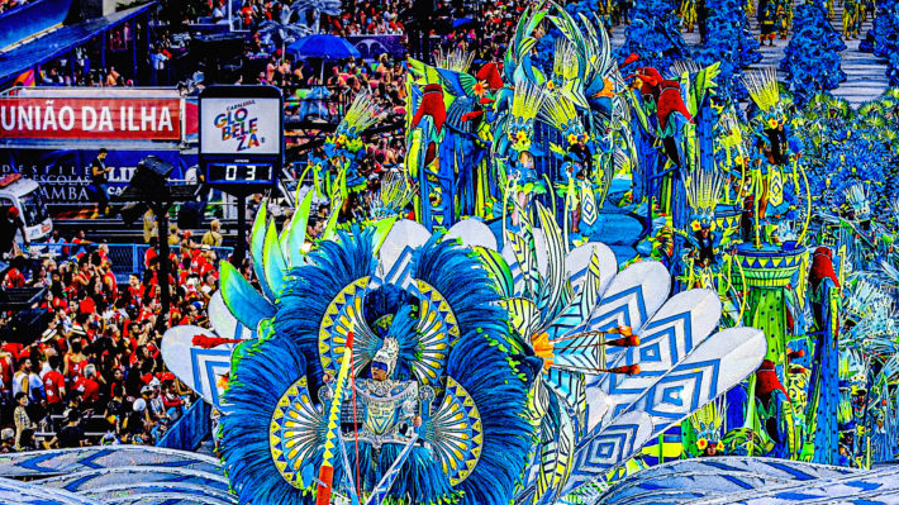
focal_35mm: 155
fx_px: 3694
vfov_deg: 7.8
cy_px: 582
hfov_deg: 13.9
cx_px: 451
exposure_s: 1/400
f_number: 5.6
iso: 5000
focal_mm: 70
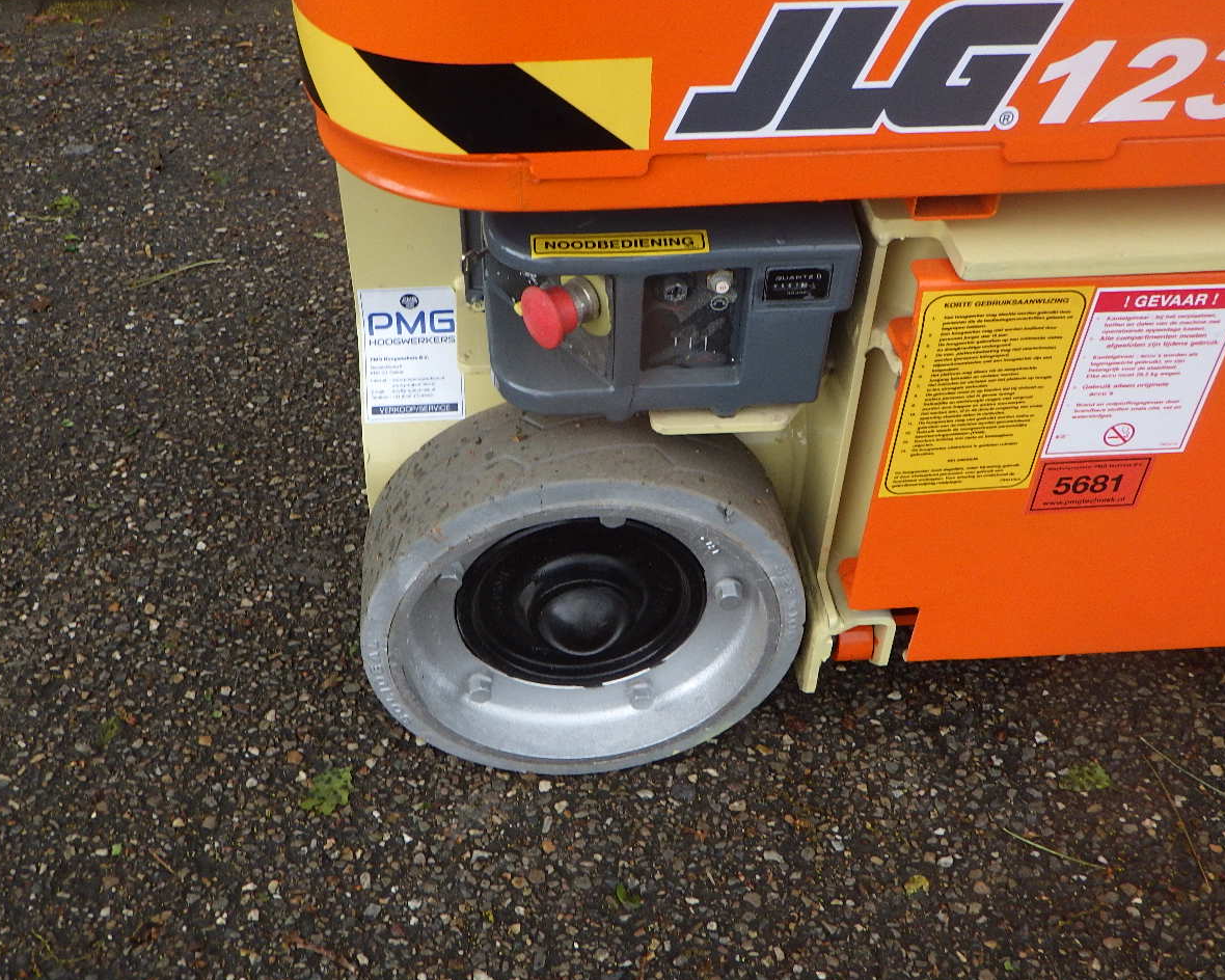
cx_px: 590
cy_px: 495
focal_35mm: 36
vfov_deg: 41.2
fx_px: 1305
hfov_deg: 50.3
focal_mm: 6.1
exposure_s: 1/60
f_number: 3.8
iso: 250
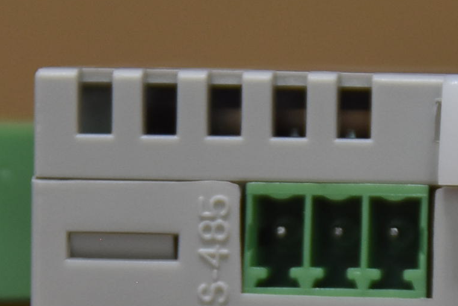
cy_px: 536
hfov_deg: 2.5
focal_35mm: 827
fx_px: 10529
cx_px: 418
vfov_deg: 1.7
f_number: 7.1
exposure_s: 1/20
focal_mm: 140
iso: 640
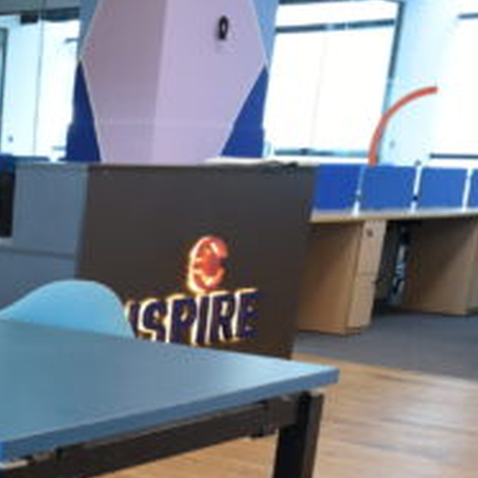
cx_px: -161
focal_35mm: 79
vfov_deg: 21.0
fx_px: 1234
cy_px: 506
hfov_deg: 19.9
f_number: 9
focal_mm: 29
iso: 100
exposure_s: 1/2.5
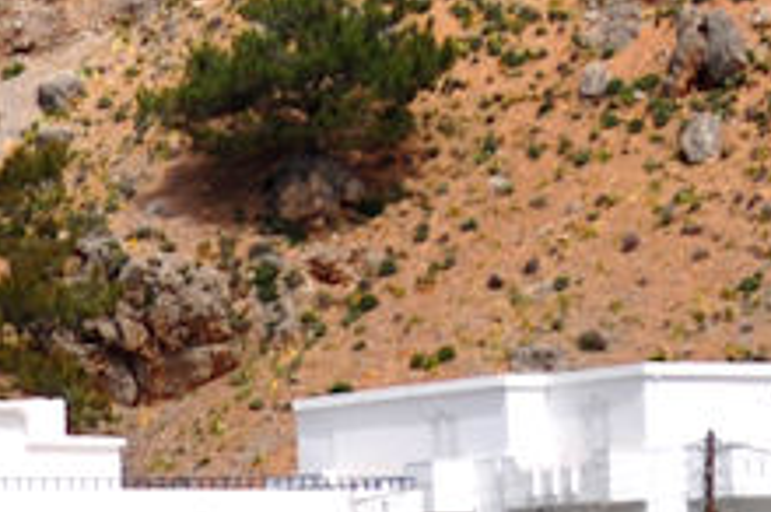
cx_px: -256
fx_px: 8747
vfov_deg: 3.3
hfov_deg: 5.0
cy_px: 878
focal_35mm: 409
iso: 200
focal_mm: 50
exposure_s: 1/2000
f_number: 5
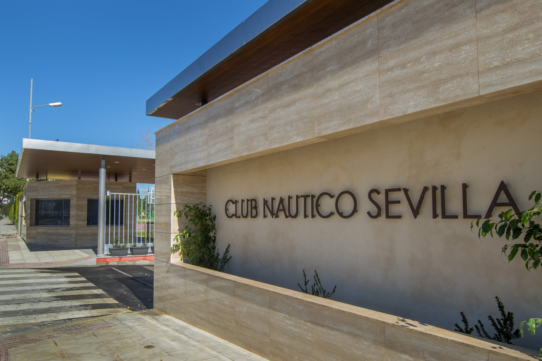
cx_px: 271
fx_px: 316
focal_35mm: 21
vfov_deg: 59.5
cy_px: 180
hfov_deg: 81.2
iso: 400
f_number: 7.1
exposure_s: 1/1000
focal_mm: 14
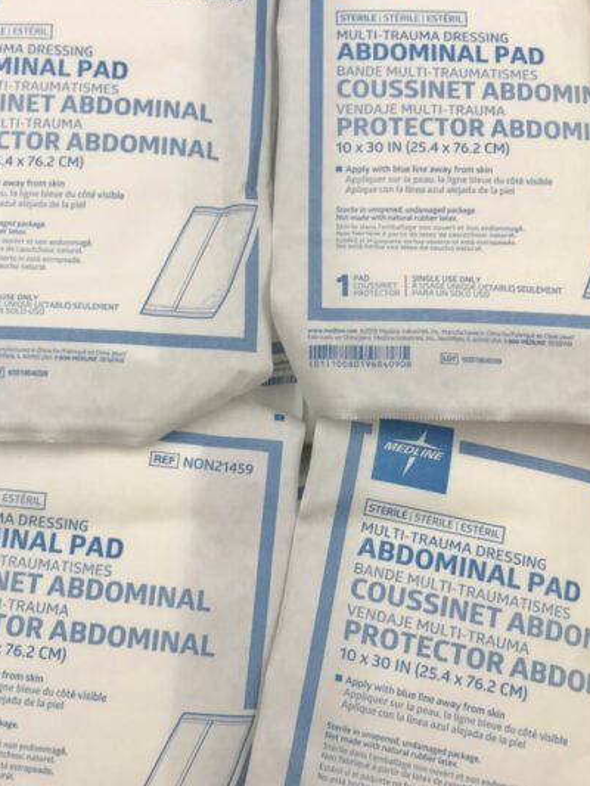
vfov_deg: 44.7
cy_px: 432
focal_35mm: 42
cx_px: 246
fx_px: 954
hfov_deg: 34.3
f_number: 1.8
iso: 20
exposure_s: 1/199
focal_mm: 3.99
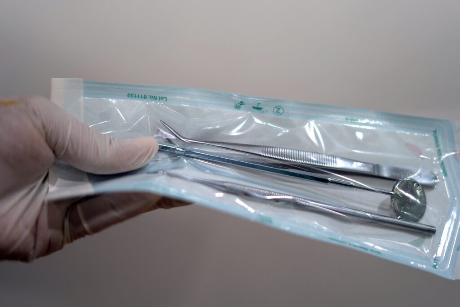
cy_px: 154
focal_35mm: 50
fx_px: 639
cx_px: 230
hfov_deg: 39.6
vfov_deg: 27.0
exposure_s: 1/320
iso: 400
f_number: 1.8
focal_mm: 50
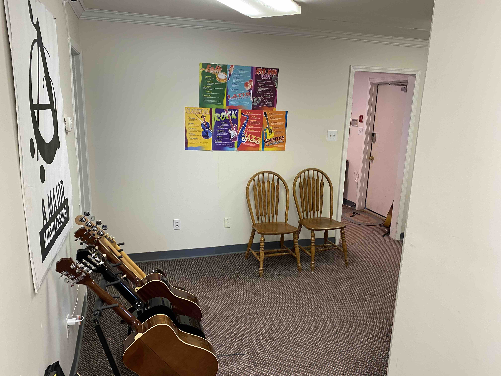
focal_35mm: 26
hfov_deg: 67.3
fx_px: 376
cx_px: 250
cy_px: 188
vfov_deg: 53.1
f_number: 1.8
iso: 100
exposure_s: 1/60
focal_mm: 4.25
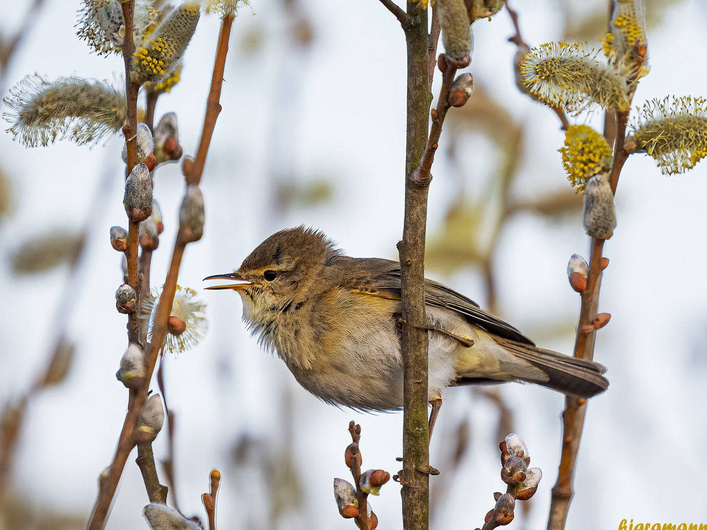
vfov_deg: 2.0
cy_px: 280
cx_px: 374
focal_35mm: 749
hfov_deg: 2.6
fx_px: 15298
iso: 800
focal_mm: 350
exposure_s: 1/1600
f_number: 4.5
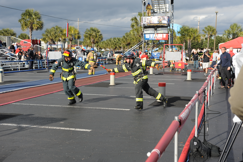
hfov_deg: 36.3
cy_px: 81
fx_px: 371
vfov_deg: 24.6
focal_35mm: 55
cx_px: 122
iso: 250
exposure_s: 1/1000
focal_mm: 55
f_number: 5.6
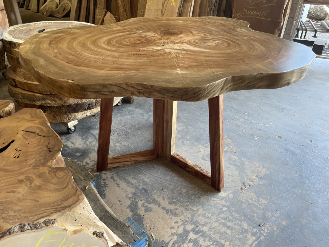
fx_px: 247
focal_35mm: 26
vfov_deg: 53.1
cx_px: 164
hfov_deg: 67.3
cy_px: 124
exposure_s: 1/120
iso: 80
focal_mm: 4.2
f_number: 1.6
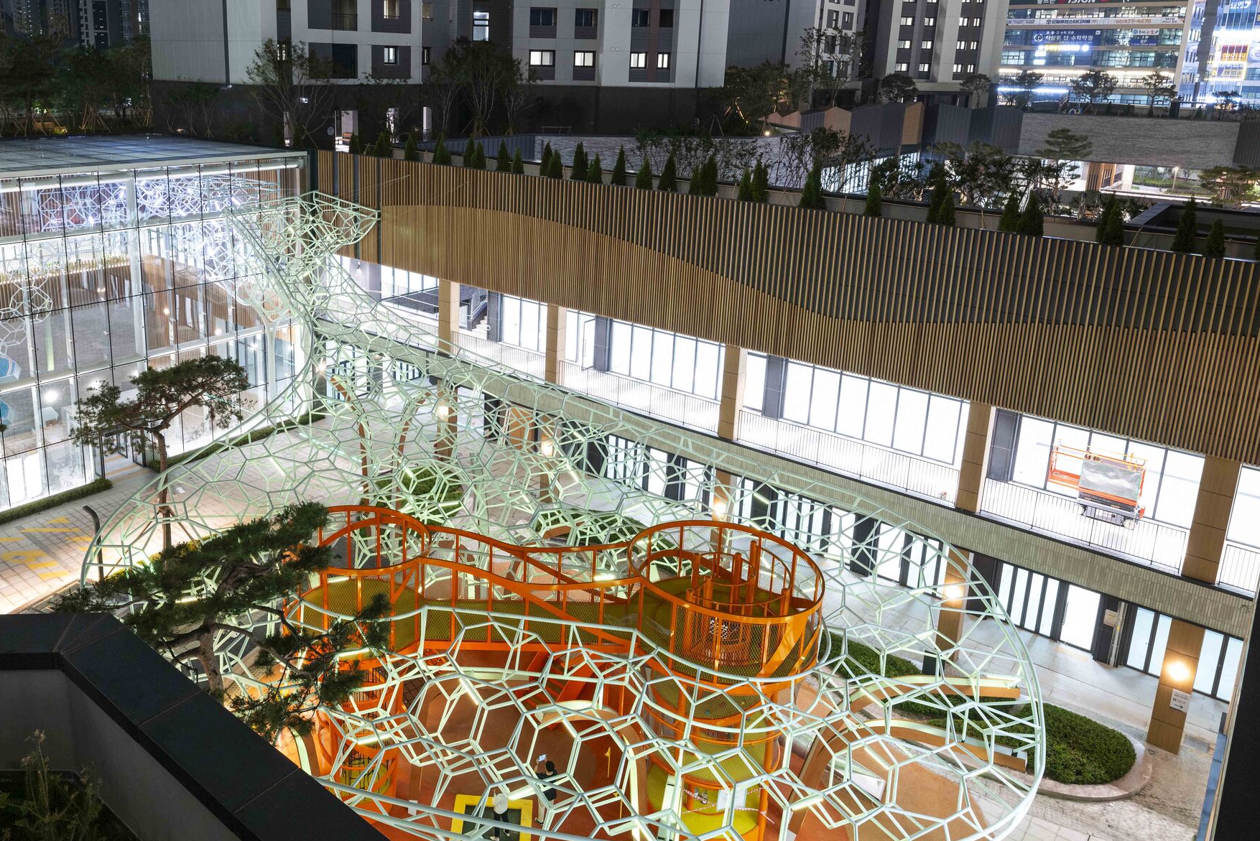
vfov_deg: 49.4
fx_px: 910
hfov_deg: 67.7
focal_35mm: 26
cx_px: 432
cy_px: 348
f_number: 6.3
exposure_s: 1
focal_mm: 19
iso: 400
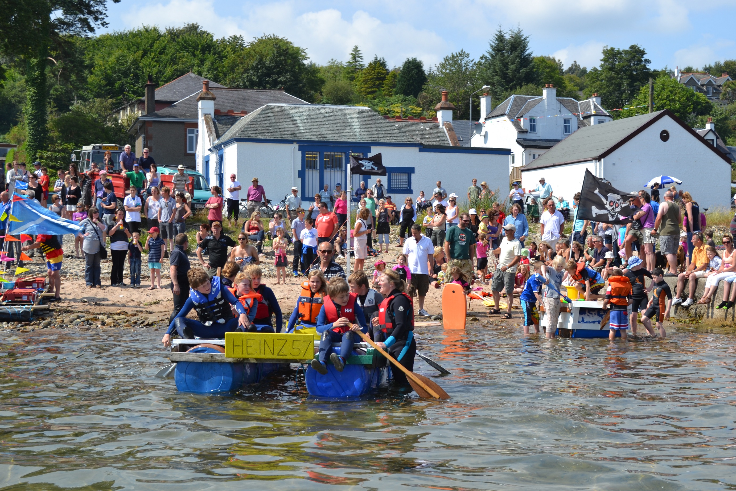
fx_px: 1227
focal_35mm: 60
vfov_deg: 22.6
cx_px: 368
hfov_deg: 33.4
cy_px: 246
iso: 100
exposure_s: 1/250
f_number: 8
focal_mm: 40
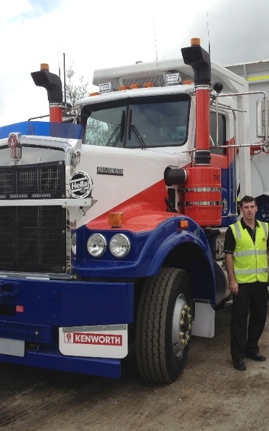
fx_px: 587
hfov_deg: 25.6
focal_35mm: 50
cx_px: 192
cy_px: 216
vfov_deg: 40.3
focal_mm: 4.28
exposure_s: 1/1577
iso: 64
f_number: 2.4
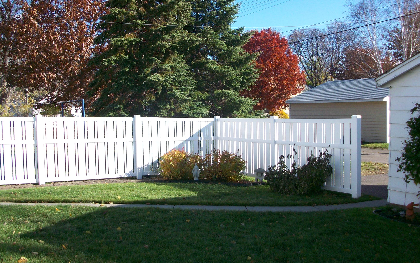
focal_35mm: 39
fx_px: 446
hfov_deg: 50.4
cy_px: 125
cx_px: 208
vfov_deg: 32.8
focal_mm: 5.7
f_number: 2.8
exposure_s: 1/699
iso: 80
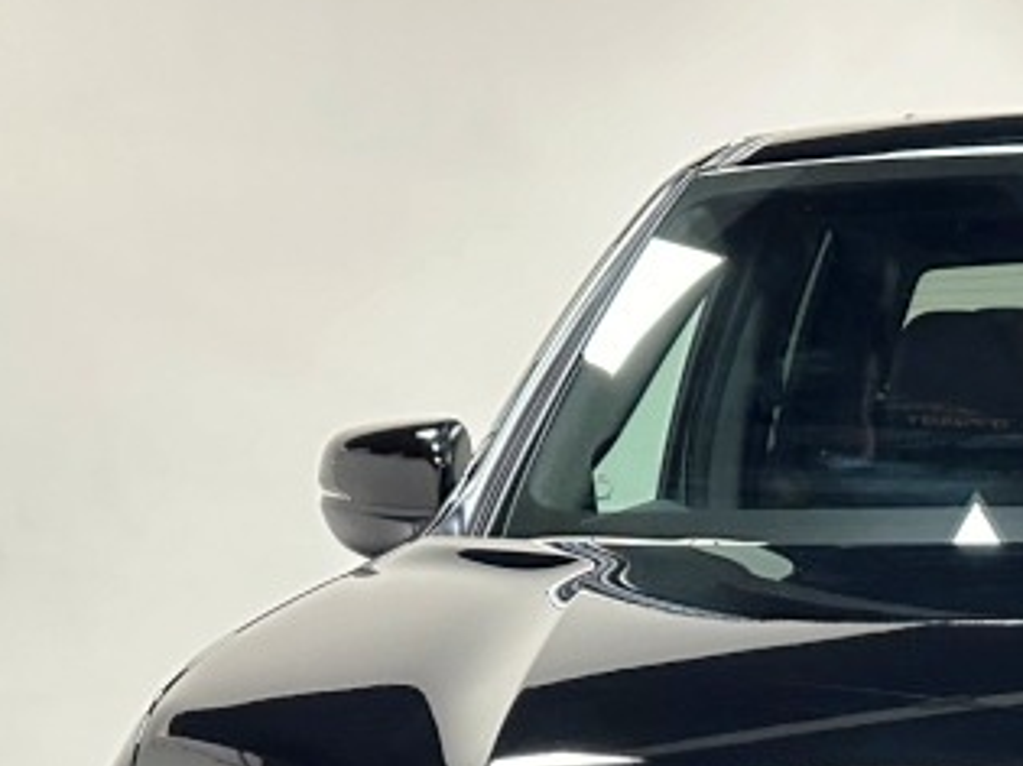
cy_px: 1094
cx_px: 1205
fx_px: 2304
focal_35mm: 78
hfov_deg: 23.1
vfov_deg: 17.3
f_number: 1.78
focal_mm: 6.86
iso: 500
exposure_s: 1/60
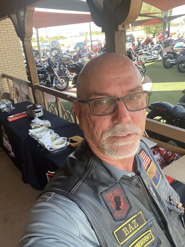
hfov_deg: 46.8
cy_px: 124
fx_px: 214
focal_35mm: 30
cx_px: 92
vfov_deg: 60.0
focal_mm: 2.71
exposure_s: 1/122
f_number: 2.2
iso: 40
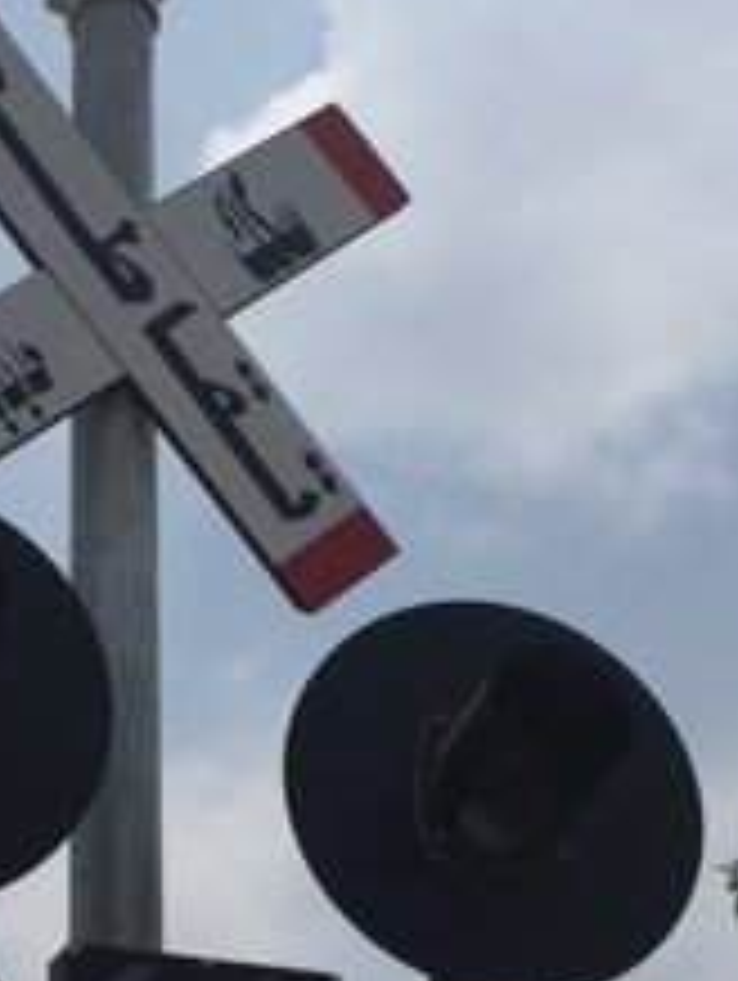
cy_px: 824
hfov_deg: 17.3
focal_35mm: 85
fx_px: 2412
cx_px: 162
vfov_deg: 22.6
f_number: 2.2
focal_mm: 4.15
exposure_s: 1/4808
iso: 25
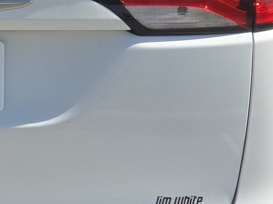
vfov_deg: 5.6
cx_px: -57
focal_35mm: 265
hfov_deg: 7.4
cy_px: 57
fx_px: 2089
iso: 50
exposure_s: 1/1925
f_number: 2.4
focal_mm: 7.9
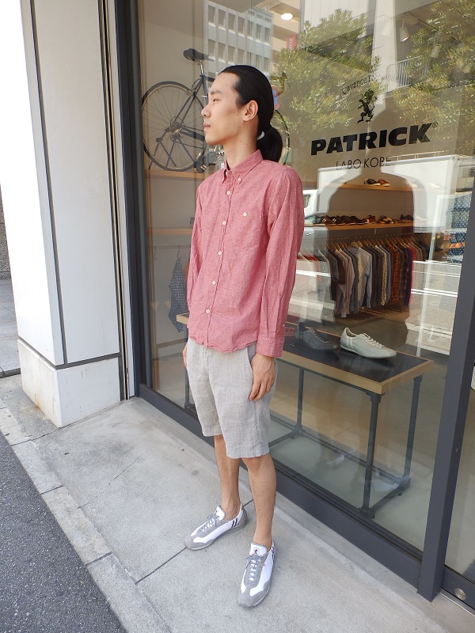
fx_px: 403
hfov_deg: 61.1
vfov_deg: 76.4
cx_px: 238
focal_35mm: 22
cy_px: 316
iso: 80
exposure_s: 1/100
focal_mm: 4
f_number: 3.4
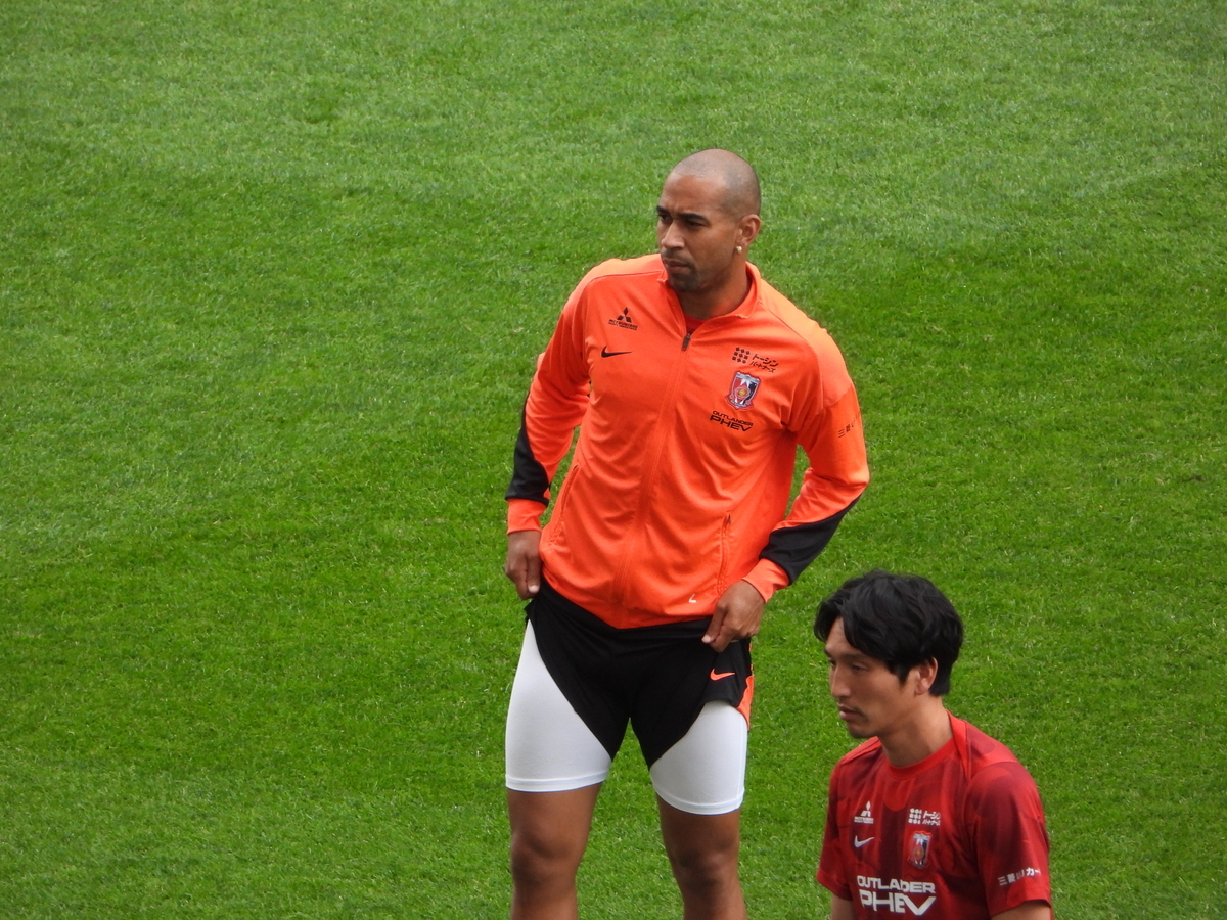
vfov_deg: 1.5
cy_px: 460
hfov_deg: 2.0
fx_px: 35446
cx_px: 614
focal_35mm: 1000
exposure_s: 1/160
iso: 400
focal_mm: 180
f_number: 5.6
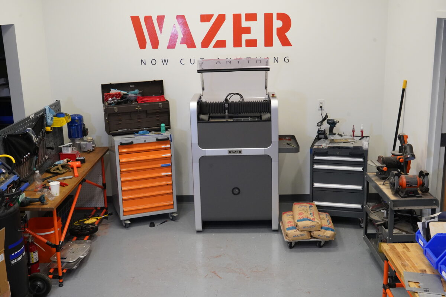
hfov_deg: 47.4
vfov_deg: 32.6
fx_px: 508
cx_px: 223
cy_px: 148
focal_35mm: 41
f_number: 10
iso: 6400
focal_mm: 41
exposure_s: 1/100
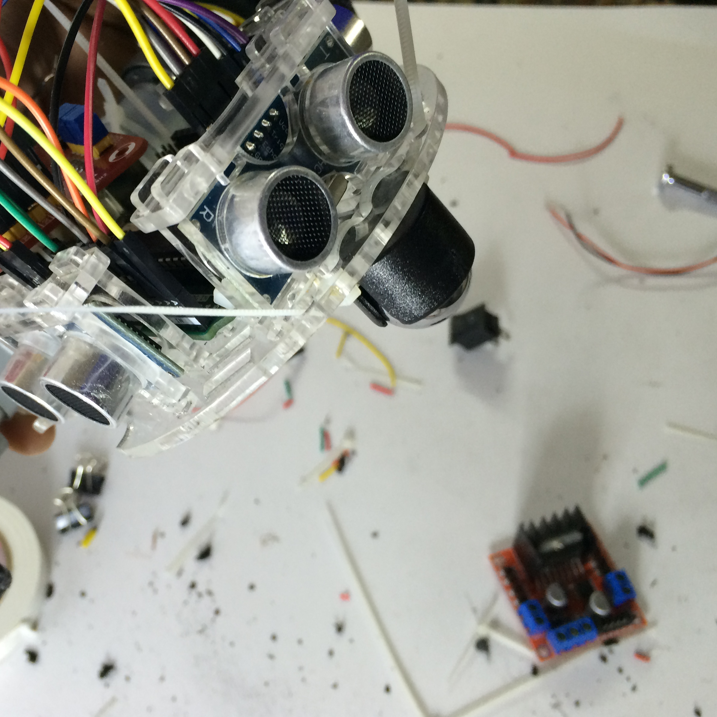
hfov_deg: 46.6
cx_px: 253
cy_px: 366
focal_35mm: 35
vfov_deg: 47.2
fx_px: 820
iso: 100
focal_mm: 4.15
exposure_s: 1/33
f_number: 2.2
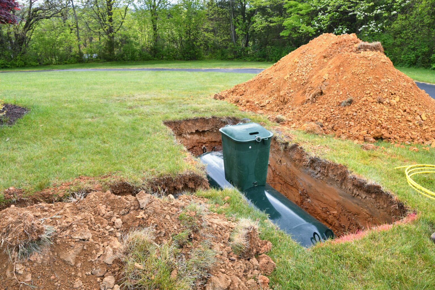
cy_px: 145
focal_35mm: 27
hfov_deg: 67.4
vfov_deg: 47.9
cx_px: 218
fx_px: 326
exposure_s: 1/200
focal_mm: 18
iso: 250
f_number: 7.1
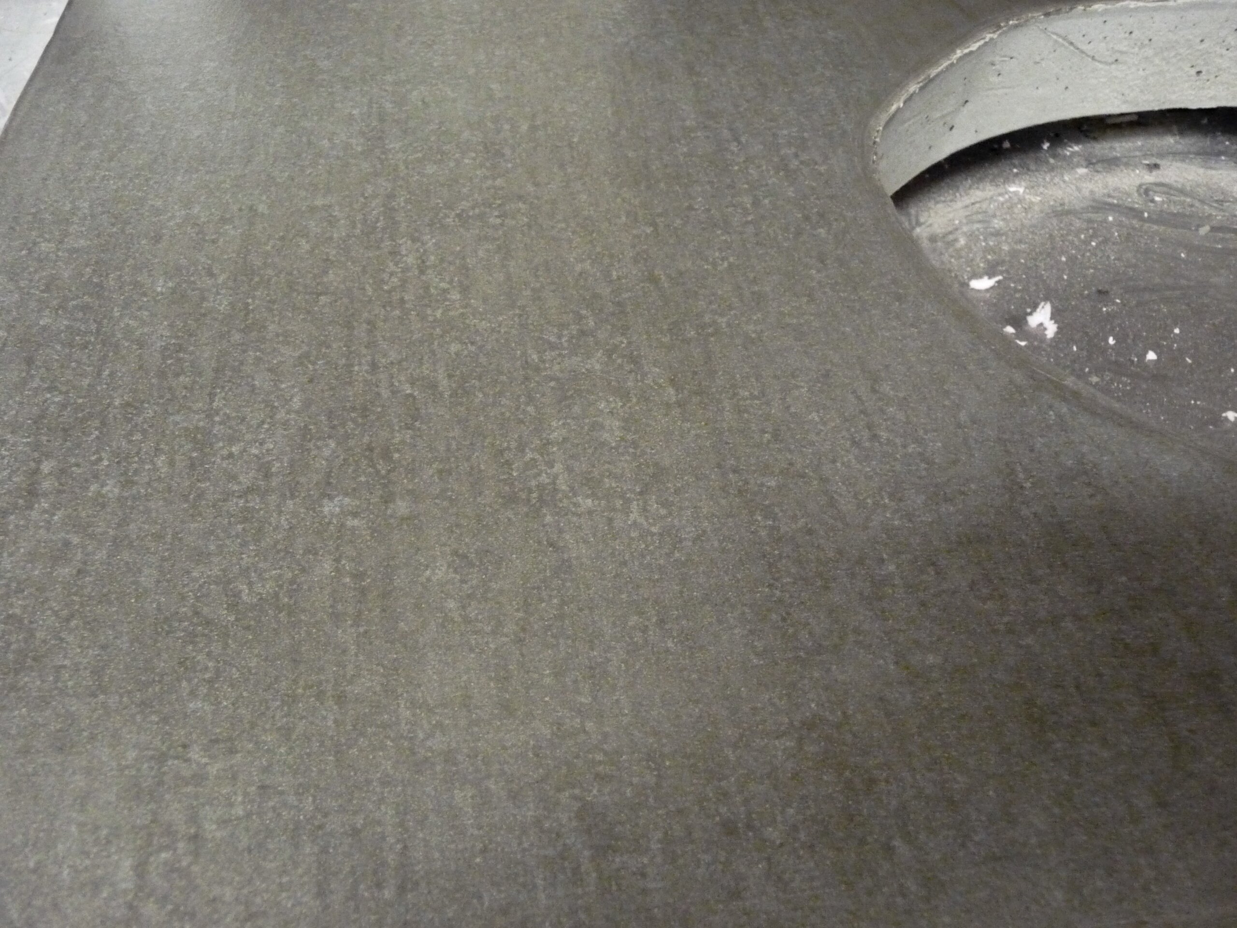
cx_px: 618
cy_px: 464
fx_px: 1072
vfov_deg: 46.8
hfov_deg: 60.0
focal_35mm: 30
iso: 800
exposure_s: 1/30
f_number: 3.4
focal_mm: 5
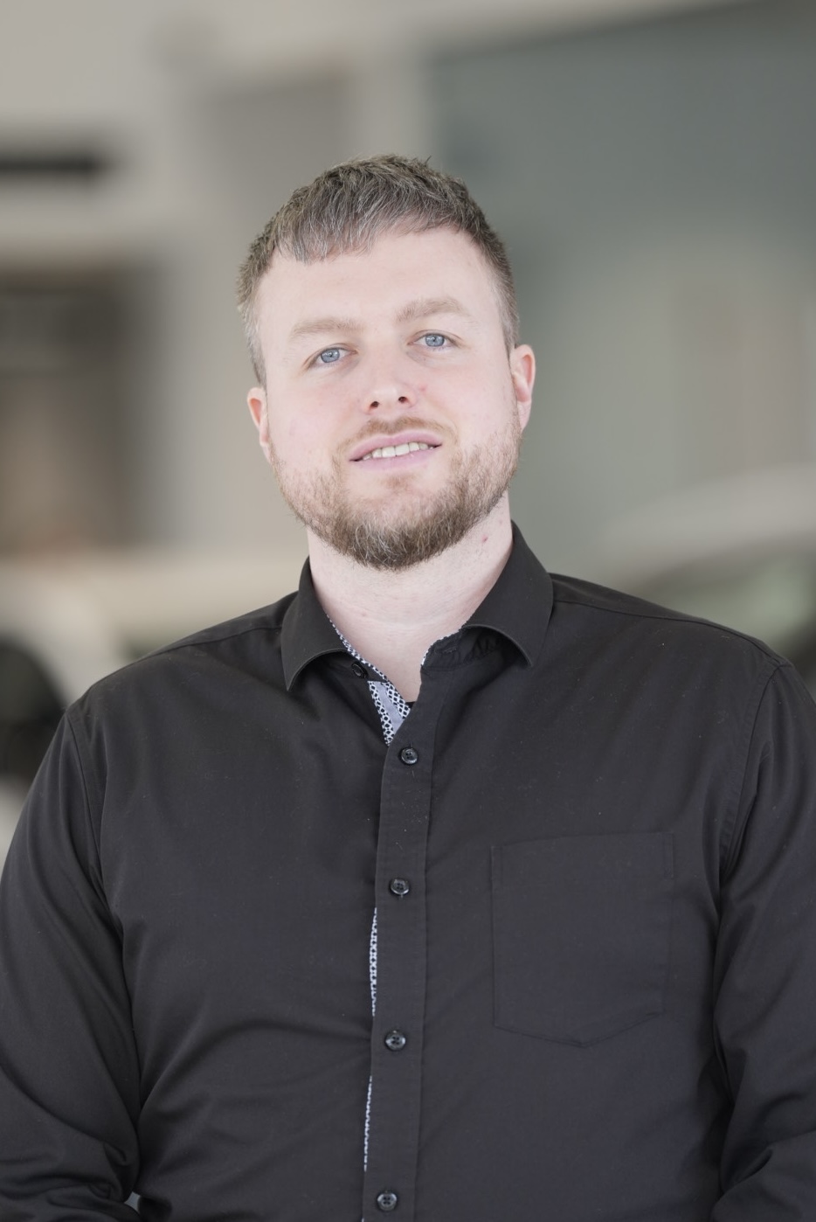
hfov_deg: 6.9
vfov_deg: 10.3
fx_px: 6789
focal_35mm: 200
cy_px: 611
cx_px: 408
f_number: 2.8
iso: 320
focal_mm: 200
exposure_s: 1/250
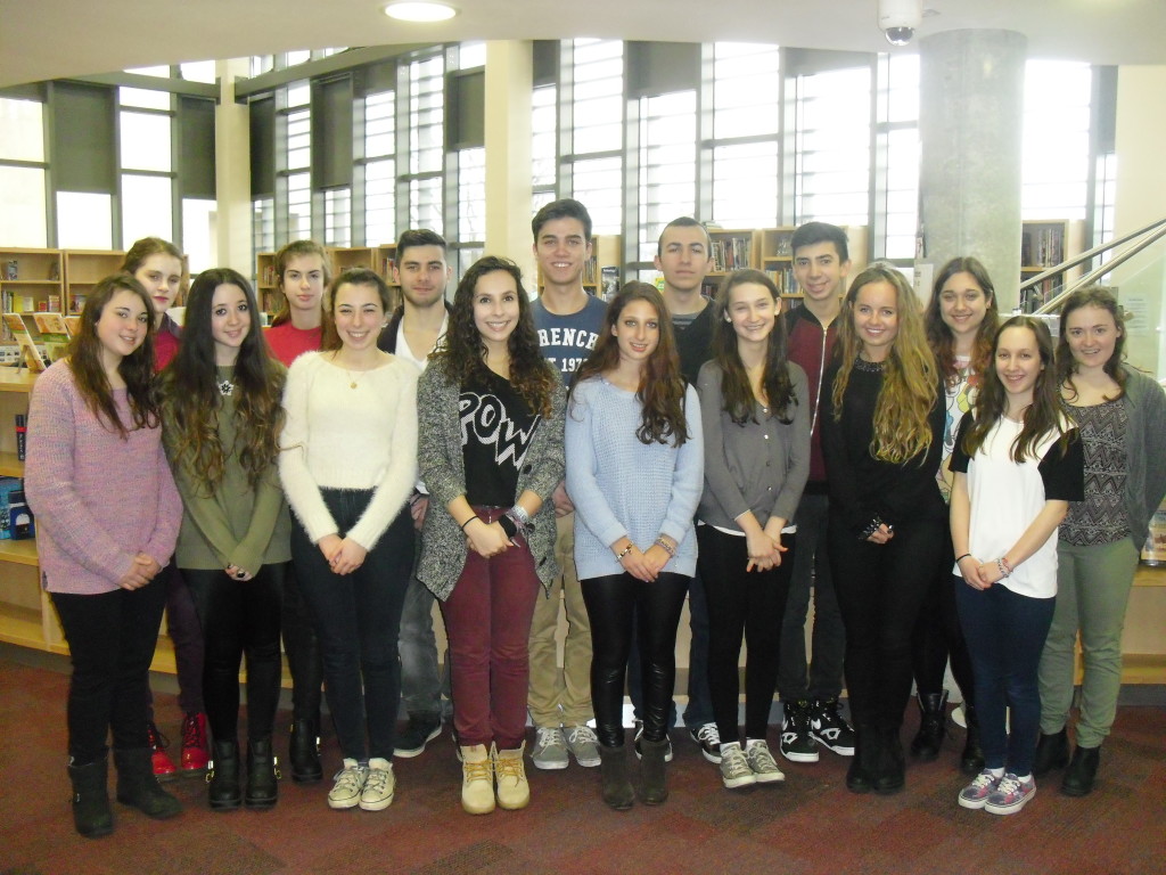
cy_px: 438
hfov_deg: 51.4
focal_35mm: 36
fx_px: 1213
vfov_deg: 39.7
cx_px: 583
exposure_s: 1/60
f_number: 3.1
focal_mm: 6.3
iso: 400
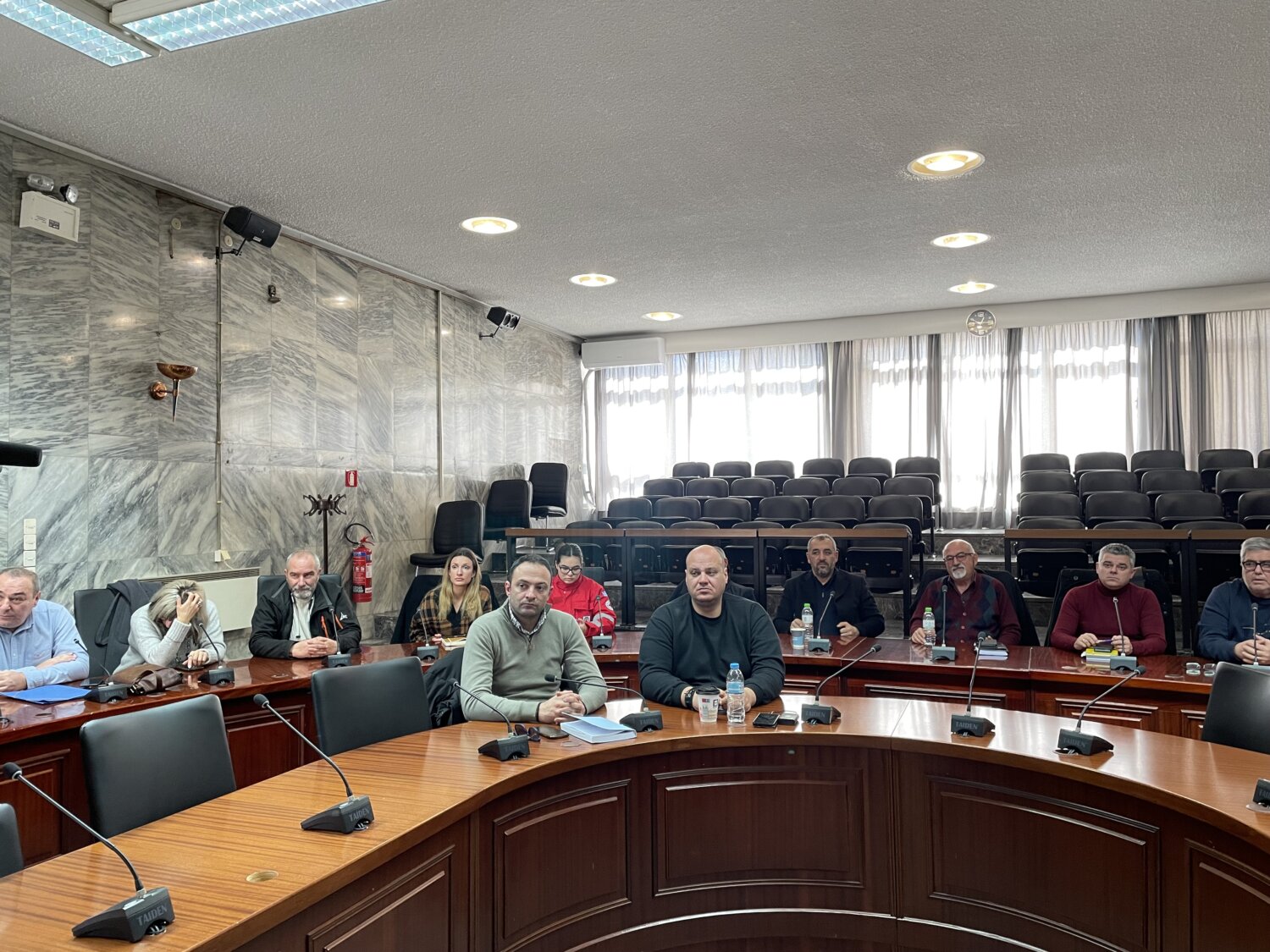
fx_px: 954
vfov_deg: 53.1
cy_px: 476
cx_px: 635
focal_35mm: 26
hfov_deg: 67.3
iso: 125
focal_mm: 4.2
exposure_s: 1/50
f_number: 1.6
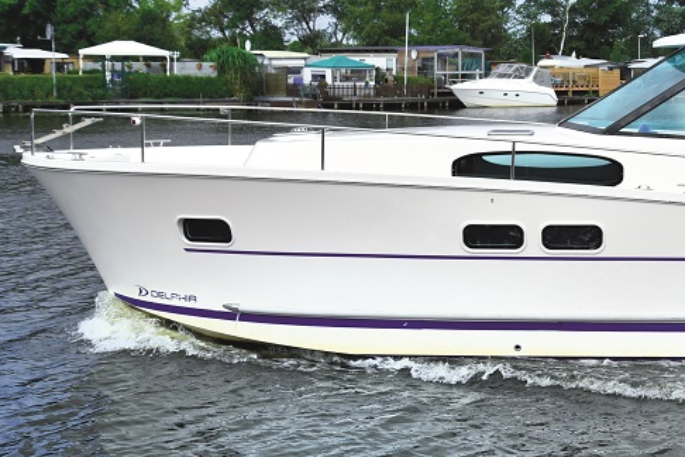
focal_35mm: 72
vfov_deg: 18.9
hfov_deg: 27.0
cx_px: 627
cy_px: 166
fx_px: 1370
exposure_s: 1/800
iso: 200
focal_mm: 35
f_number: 6.3
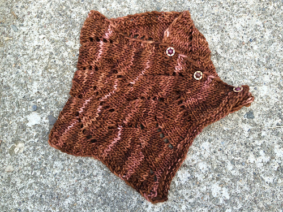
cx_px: 142
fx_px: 237
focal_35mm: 29
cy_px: 106
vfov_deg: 48.2
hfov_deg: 61.7
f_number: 2.2
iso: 32
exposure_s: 1/204
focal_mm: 4.15
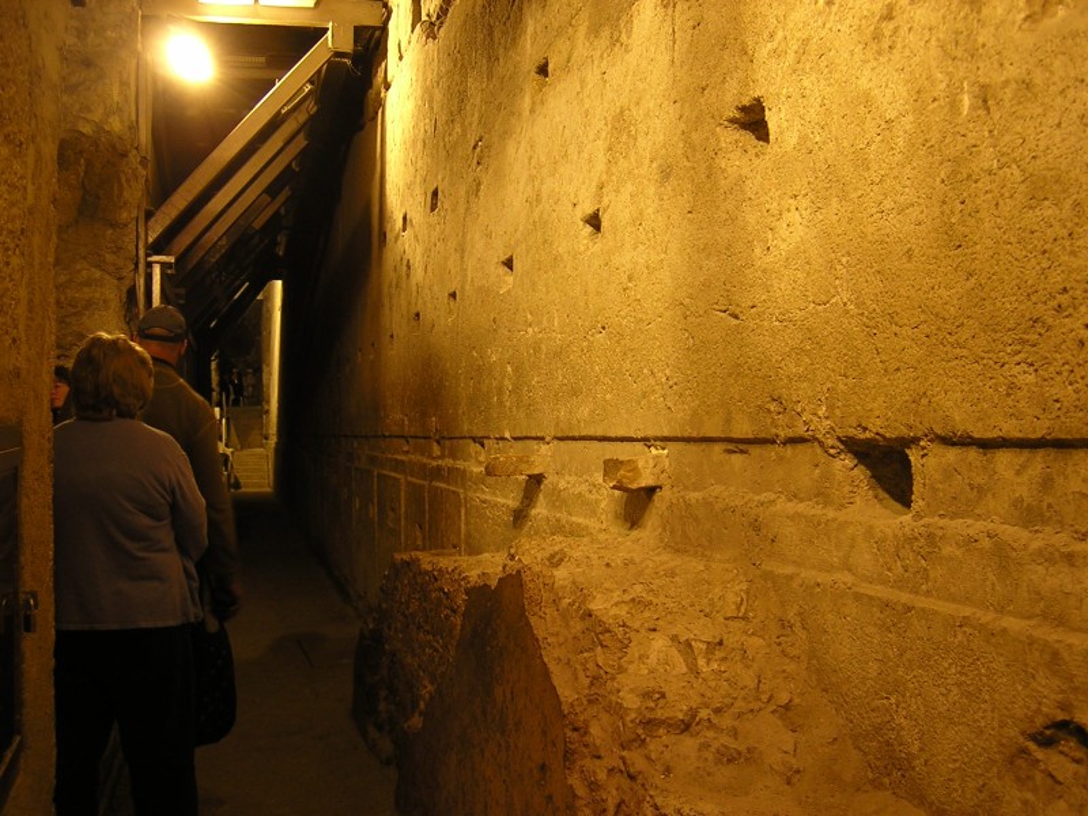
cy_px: 408
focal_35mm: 36
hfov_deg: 51.4
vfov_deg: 39.7
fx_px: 1131
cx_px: 544
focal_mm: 4.7
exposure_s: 1/9.7
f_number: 2.6
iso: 100
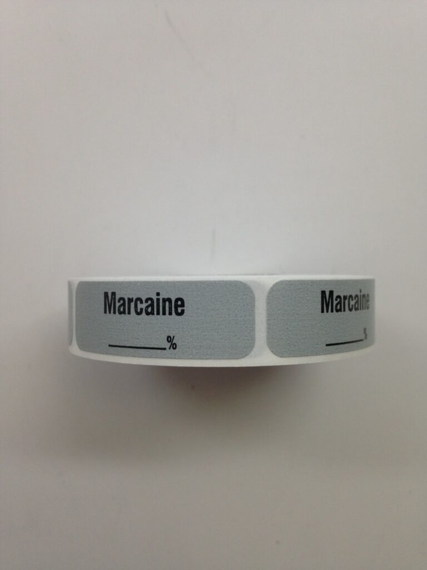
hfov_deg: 42.9
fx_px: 543
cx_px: 214
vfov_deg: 55.4
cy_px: 285
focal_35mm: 33
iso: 64
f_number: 2.4
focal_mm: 4.12
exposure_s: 1/60
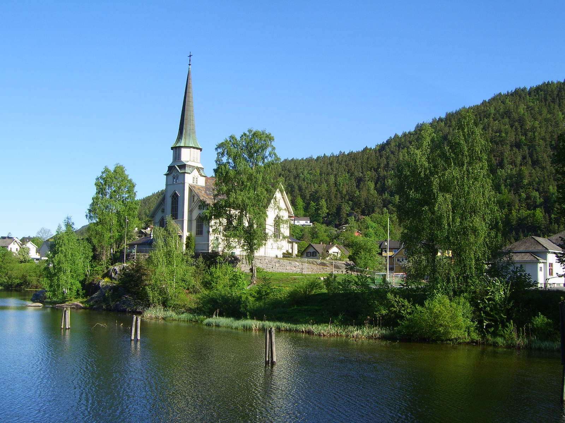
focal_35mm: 38
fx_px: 620
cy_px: 212
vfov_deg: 37.7
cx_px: 282
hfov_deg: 49.0
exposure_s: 1/250
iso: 50
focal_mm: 7.8
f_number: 6.4
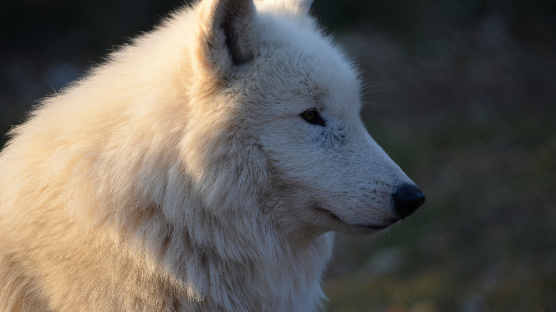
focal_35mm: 471
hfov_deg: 4.6
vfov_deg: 2.6
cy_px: 136
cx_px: 278
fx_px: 6943
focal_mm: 300
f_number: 5.6
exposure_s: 1/320
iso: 400
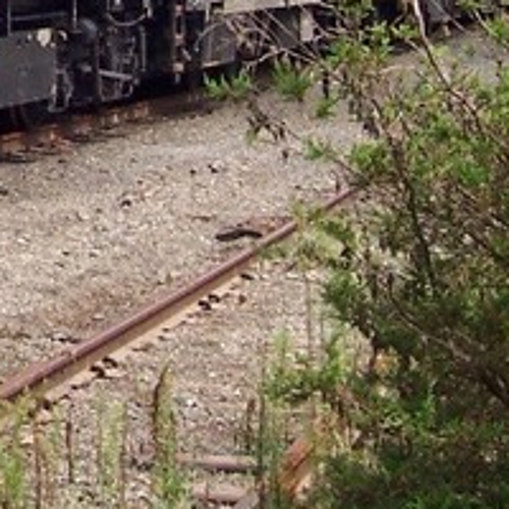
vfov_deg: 12.0
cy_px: -252
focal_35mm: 139
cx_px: -209
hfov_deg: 12.1
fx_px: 2312
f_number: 5.6
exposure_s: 1/250
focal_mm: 5.6
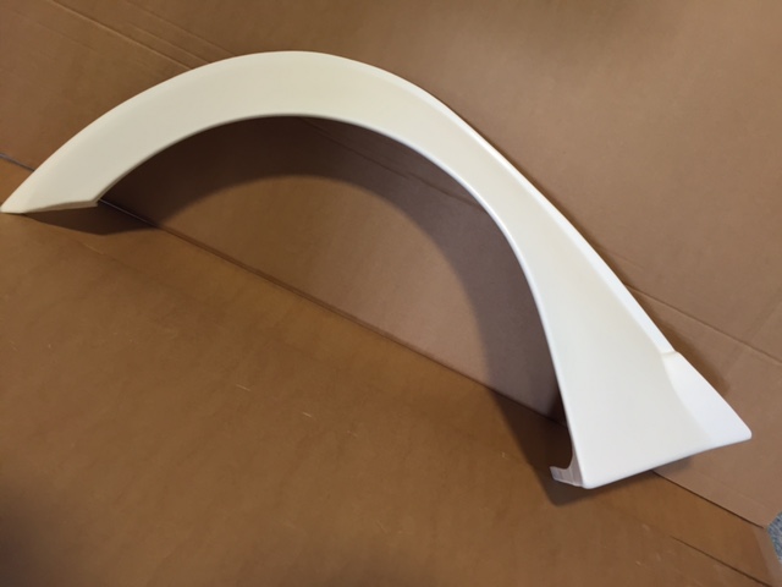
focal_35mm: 29
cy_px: 294
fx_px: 655
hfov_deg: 61.7
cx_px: 391
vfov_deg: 48.2
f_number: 2.2
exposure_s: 1/30
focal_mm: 4.15
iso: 80
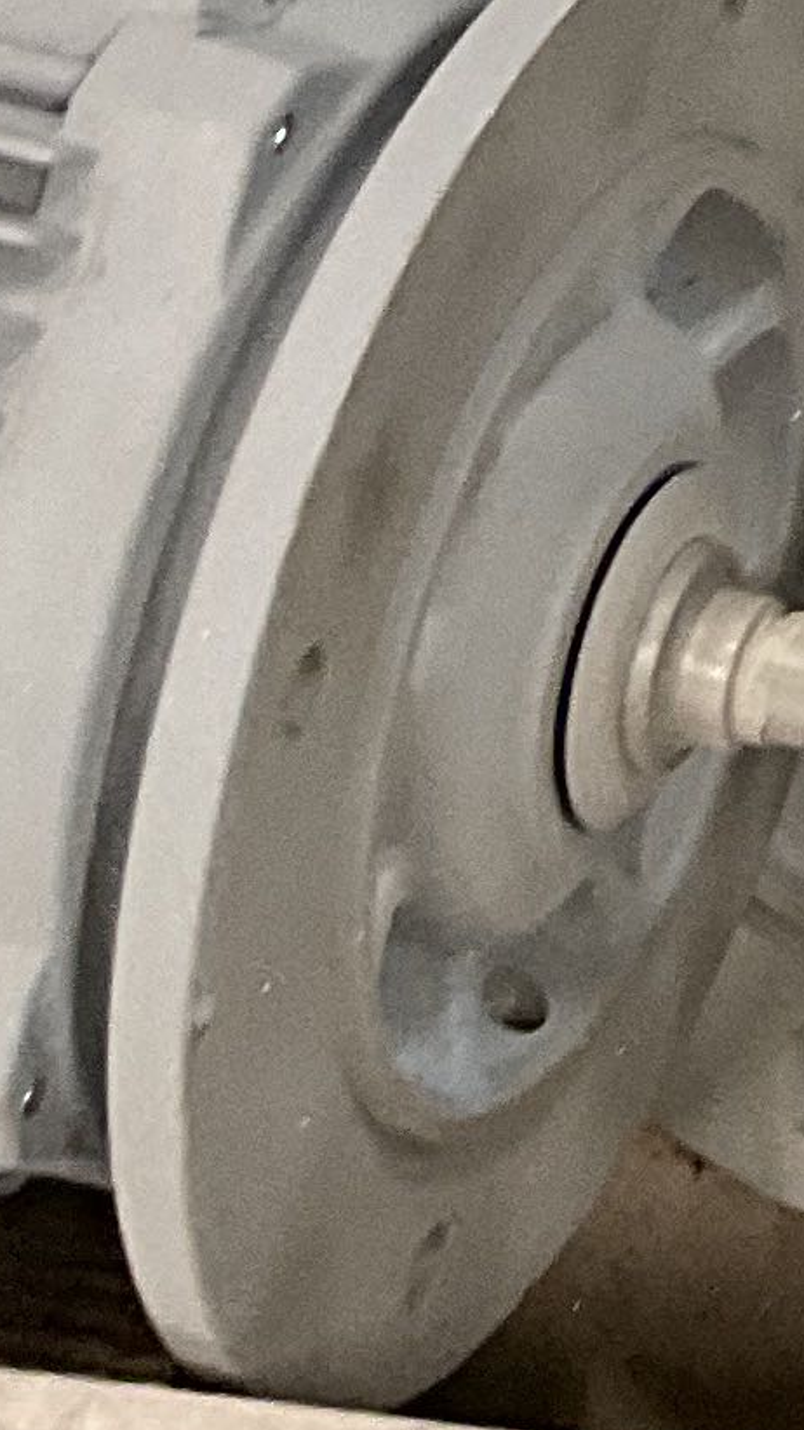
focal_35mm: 155
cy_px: -1729
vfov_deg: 11.9
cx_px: 1914
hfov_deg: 7.3
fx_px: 5878
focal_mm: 3
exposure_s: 1/50
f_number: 1.8
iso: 160
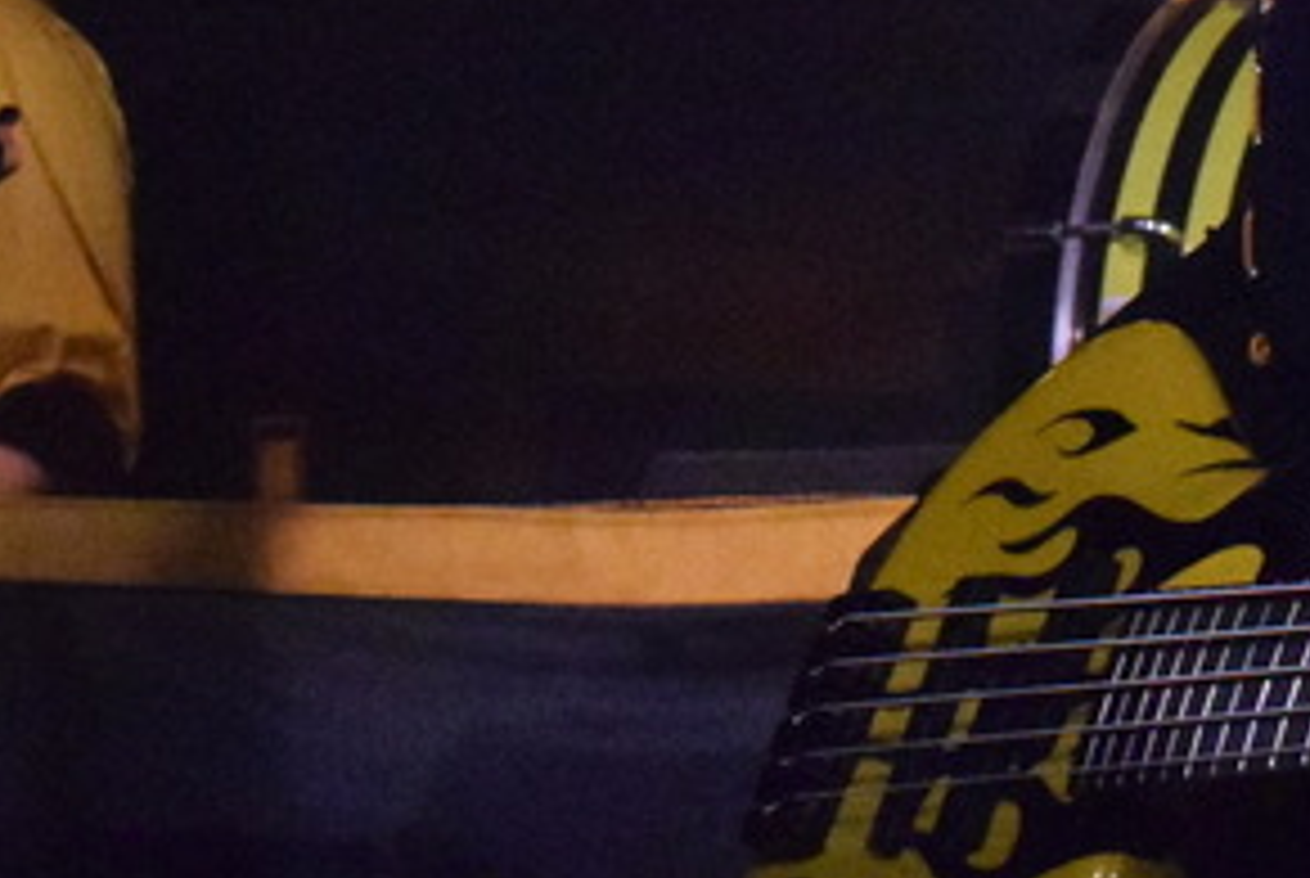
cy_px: -594
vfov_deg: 7.8
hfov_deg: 11.8
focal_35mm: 173
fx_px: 6305
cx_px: 896
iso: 12800
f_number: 7.1
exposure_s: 1/500
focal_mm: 28
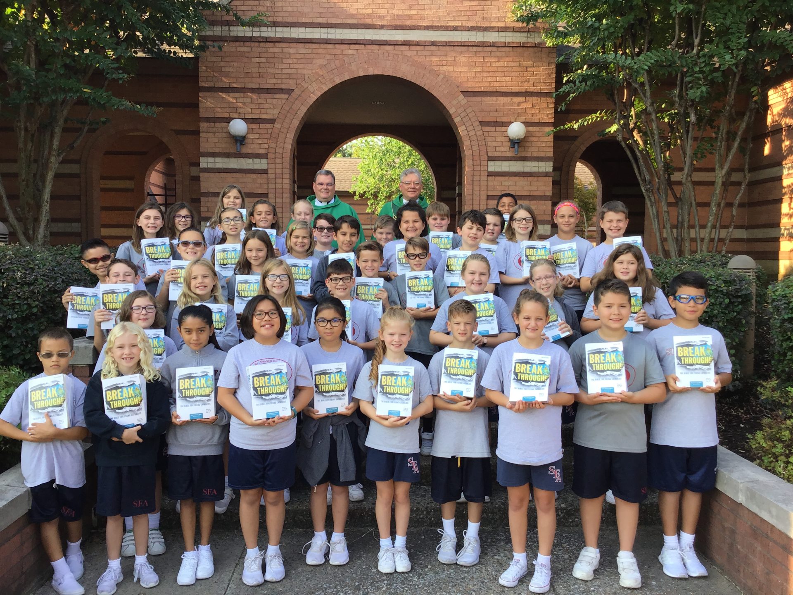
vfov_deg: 45.4
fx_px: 710
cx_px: 396
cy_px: 298
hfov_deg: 58.4
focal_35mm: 31
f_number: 2.4
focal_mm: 3.3
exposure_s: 1/242
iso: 25
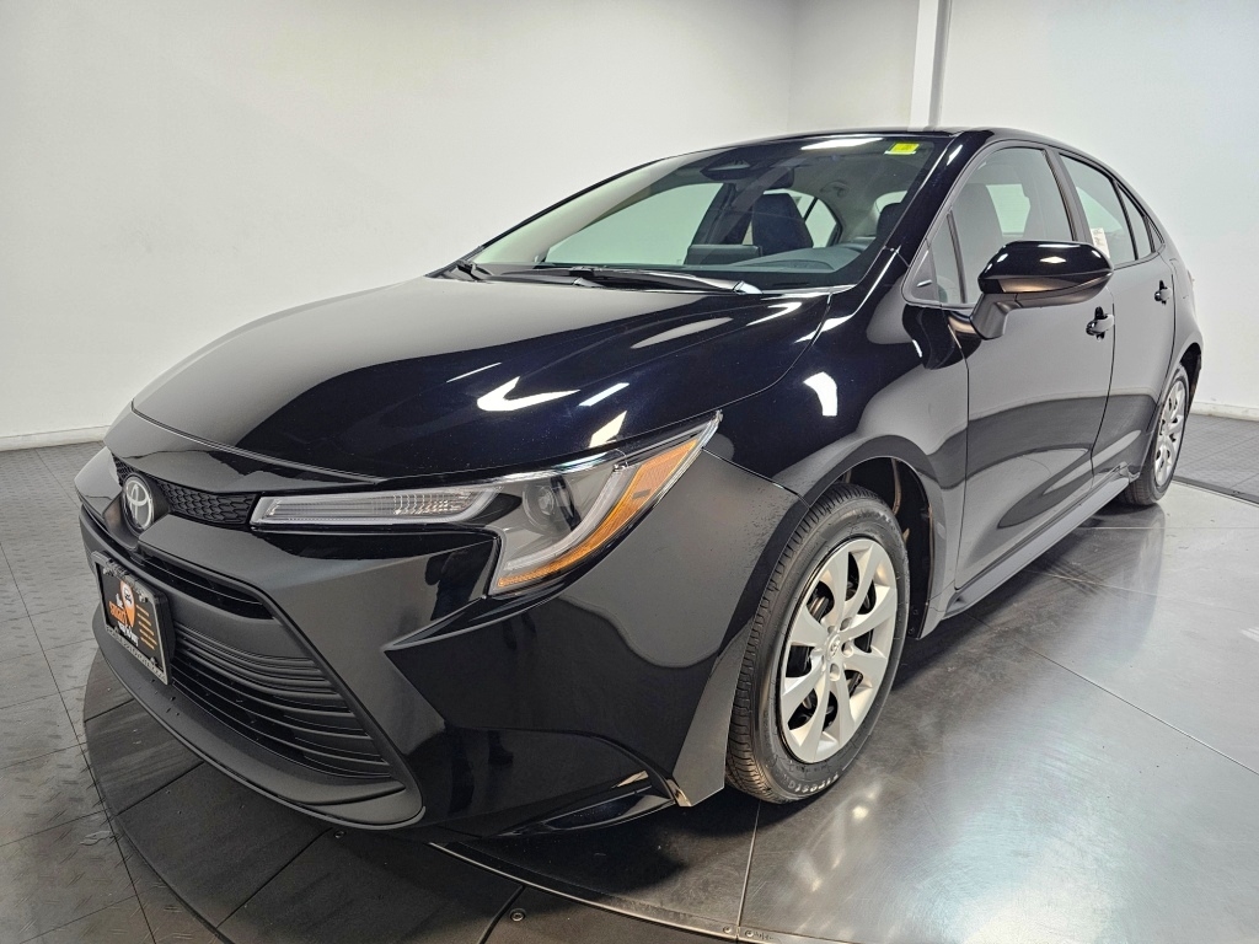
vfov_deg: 58.9
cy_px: 472
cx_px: 630
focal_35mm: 23
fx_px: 837
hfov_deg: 73.9
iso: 500
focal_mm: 6.3
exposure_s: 1/60
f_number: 1.7
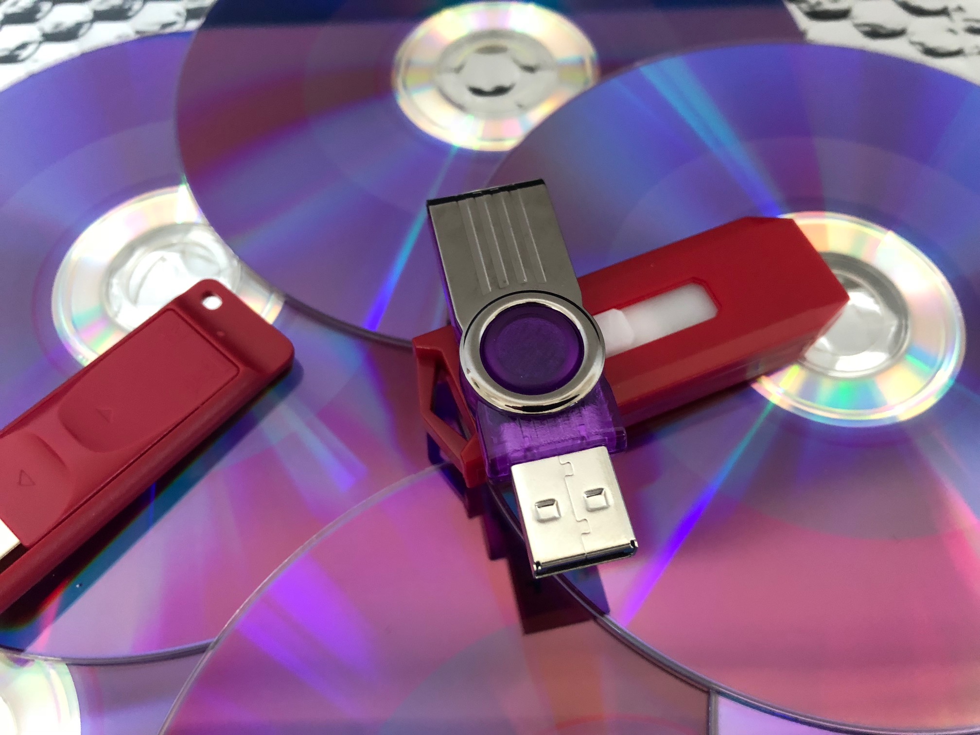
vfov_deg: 49.7
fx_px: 793
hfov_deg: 63.4
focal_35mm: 28
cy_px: 368
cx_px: 490
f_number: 1.8
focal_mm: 4
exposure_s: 1/7
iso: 80
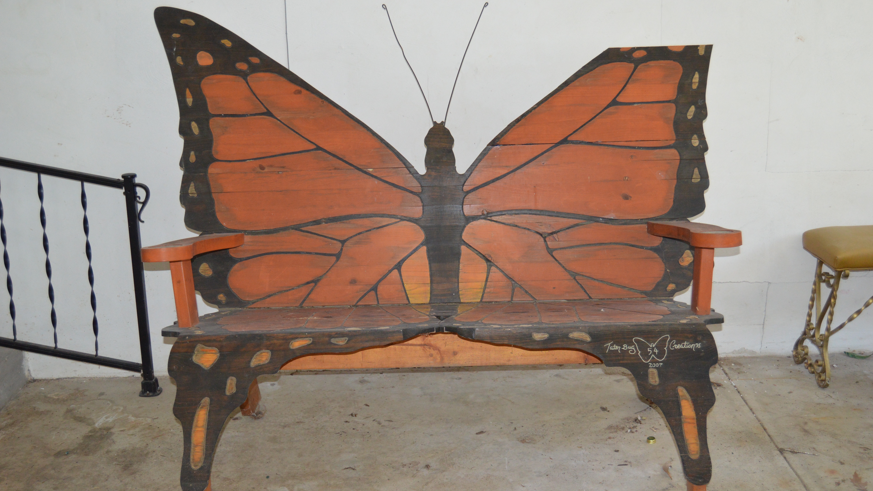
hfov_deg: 49.4
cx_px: 438
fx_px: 949
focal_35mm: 41
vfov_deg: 29.0
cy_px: 257
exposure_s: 1/60
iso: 1000
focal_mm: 26
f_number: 4
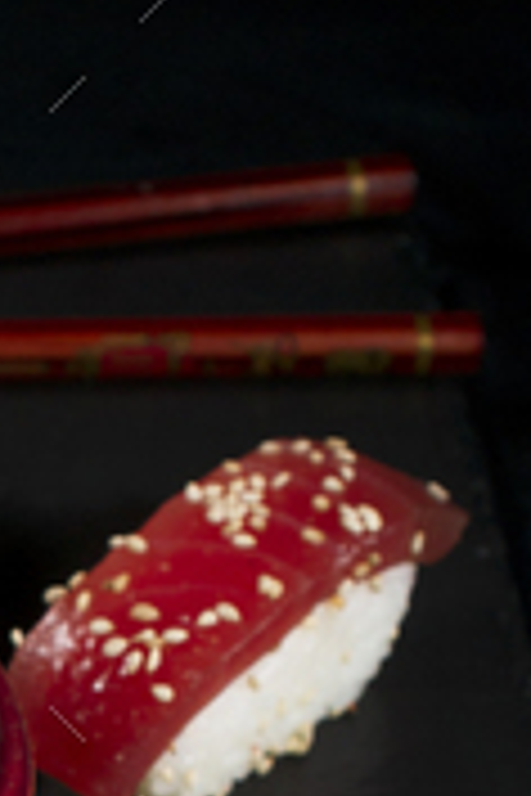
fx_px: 3318
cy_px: 1050
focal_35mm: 150
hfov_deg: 8.9
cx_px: -270
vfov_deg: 13.2
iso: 200
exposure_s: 1/125
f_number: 7.1
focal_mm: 30
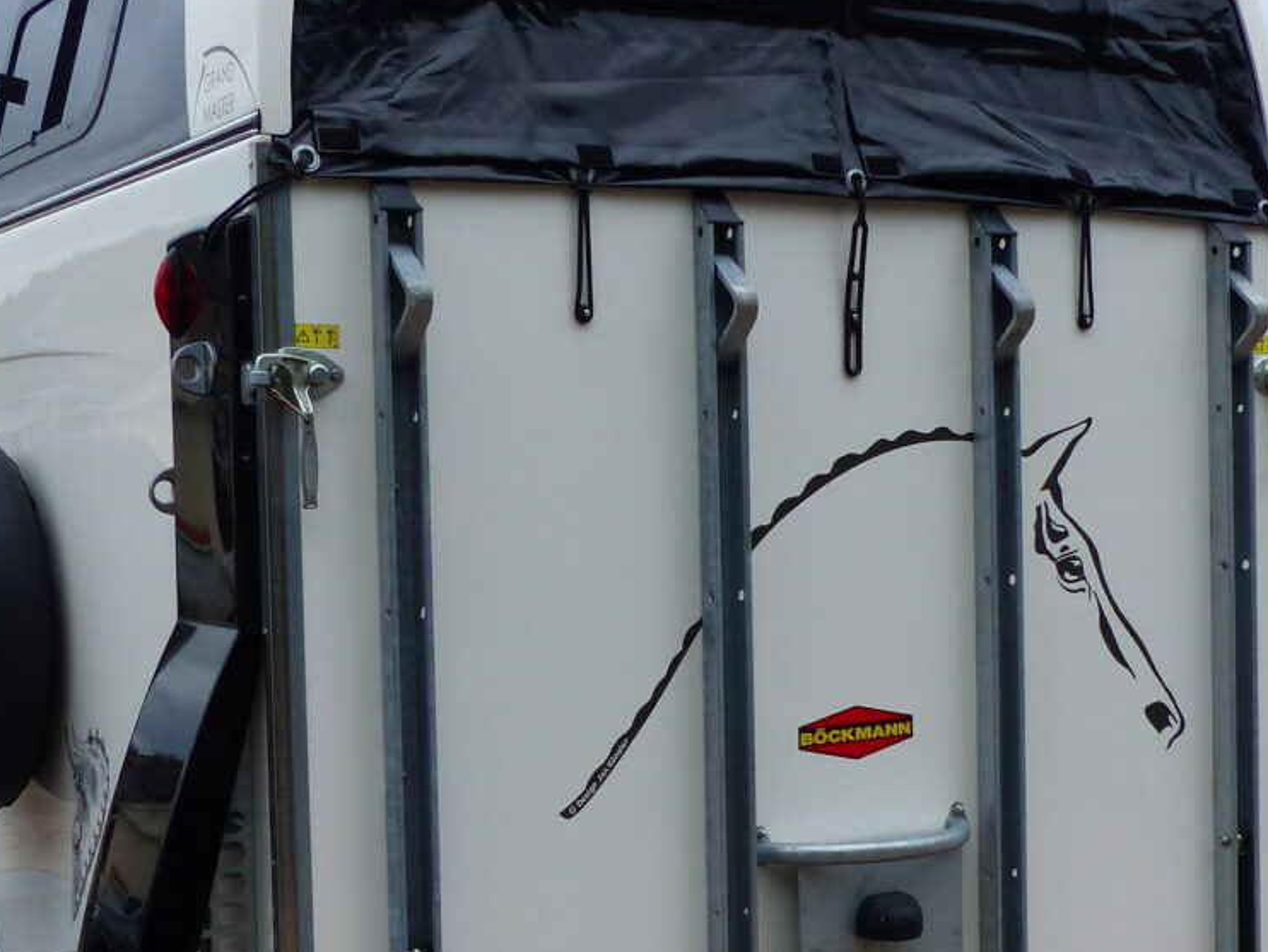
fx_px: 2199
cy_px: 552
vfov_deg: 24.4
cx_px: 634
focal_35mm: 60
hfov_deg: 32.2
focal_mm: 5.1
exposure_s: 1/400
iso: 100
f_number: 4
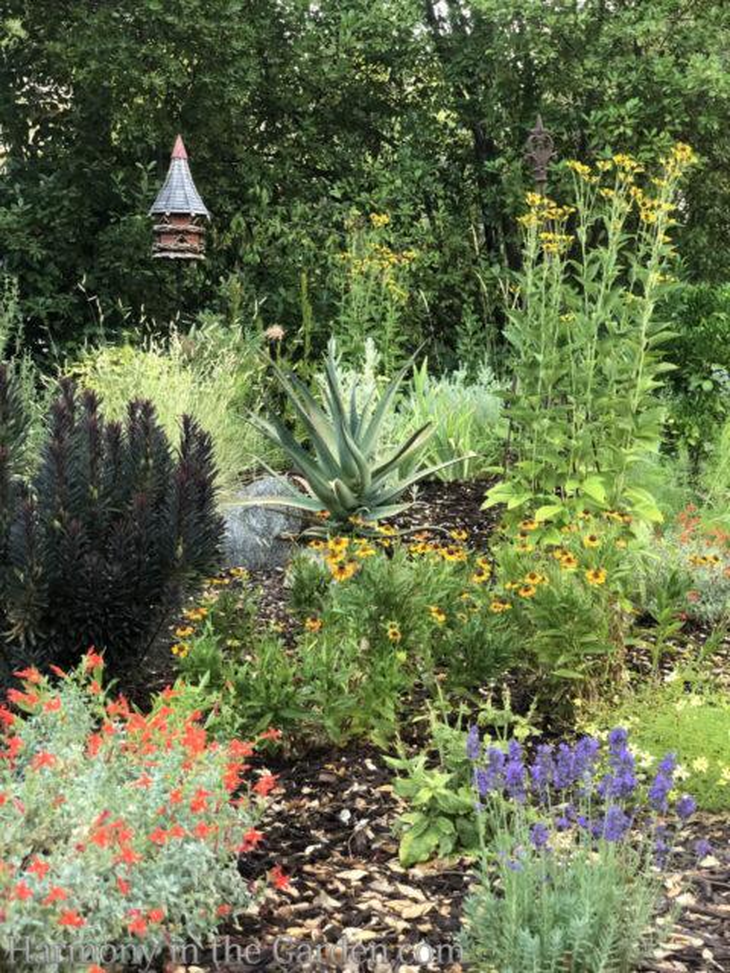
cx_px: 365
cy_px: 486
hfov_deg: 28.0
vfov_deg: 36.8
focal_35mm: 52
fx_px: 1462
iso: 100
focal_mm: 6
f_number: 2.4
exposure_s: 1/30
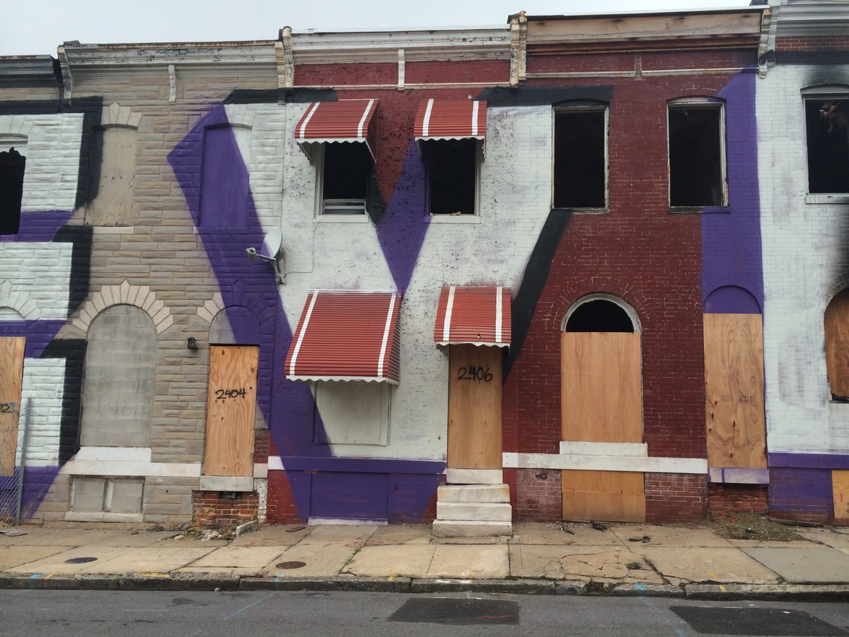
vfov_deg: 46.8
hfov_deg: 59.9
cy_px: 318
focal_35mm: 30
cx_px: 424
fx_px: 736
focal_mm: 4.12
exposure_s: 1/247
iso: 32
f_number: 2.2
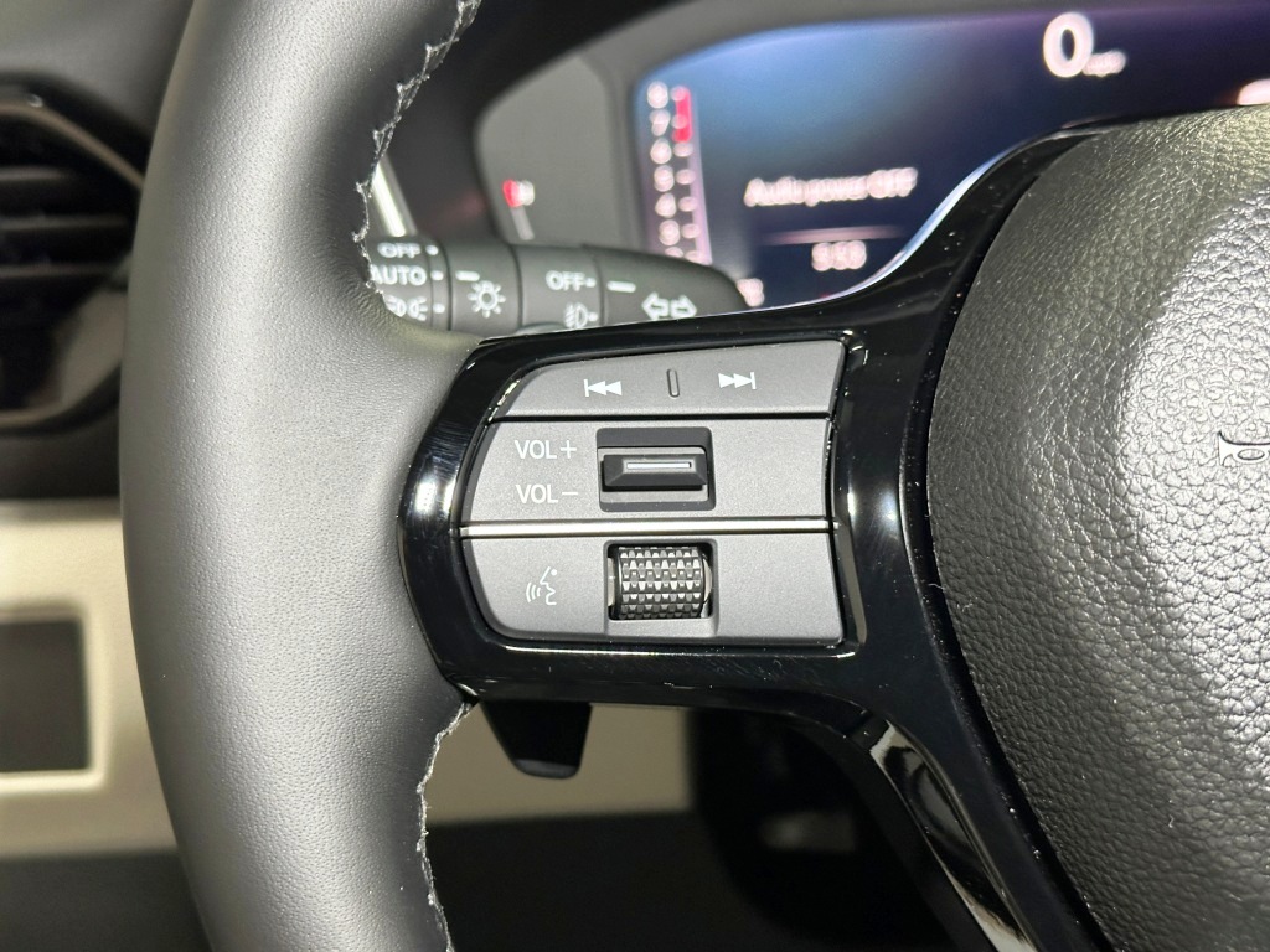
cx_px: 635
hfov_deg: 39.7
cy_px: 476
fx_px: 1761
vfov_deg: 30.3
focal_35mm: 48
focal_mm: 6.86
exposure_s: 1/40
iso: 400
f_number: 1.78
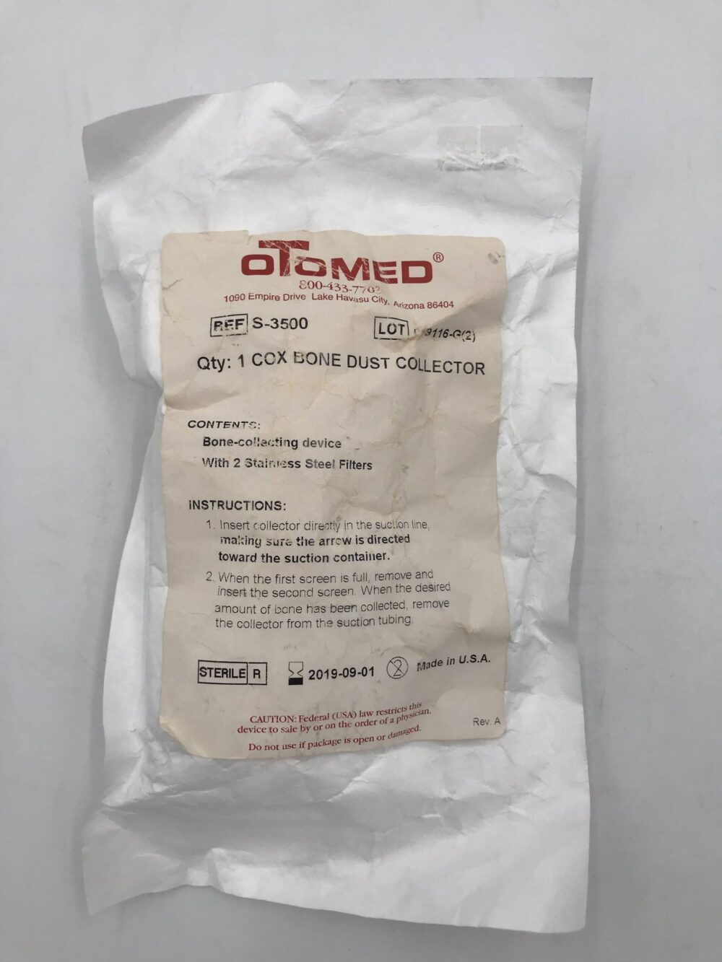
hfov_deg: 49.8
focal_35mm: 28
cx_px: 361
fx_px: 779
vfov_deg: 63.4
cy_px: 481
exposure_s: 1/231
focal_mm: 3.99
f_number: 1.8
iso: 20
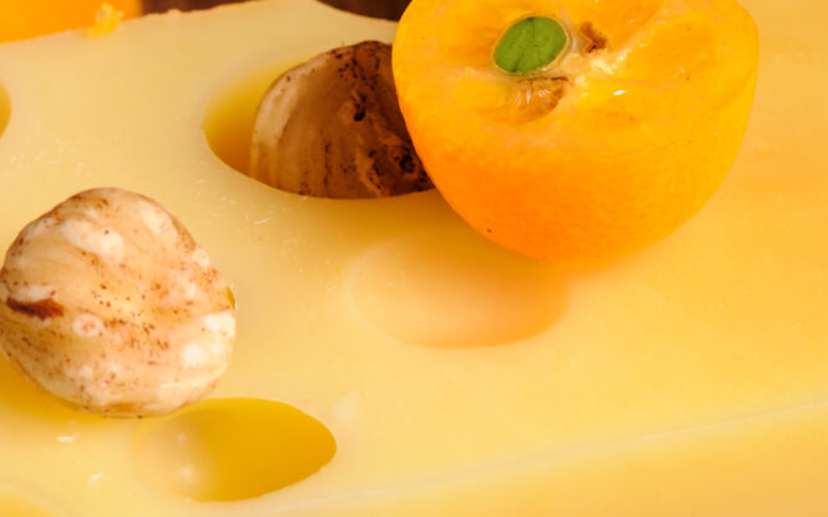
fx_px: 6903
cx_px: 466
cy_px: 381
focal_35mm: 306
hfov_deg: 6.9
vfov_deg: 4.3
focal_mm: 105
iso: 200
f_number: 14
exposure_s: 1/125
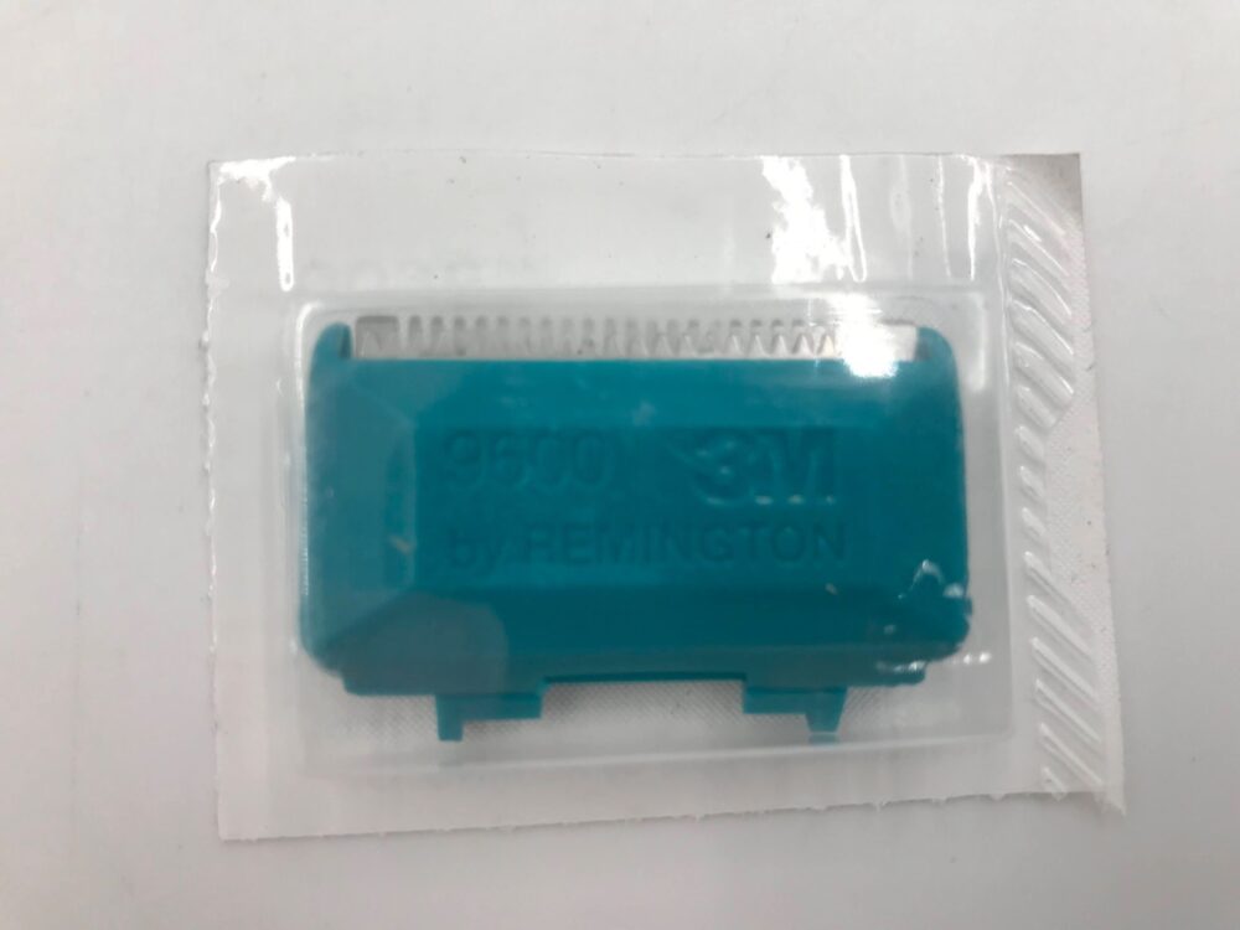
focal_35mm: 28
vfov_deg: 49.7
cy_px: 465
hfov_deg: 63.4
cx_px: 620
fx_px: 1003
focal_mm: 3.99
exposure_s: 1/120
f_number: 1.8
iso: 32
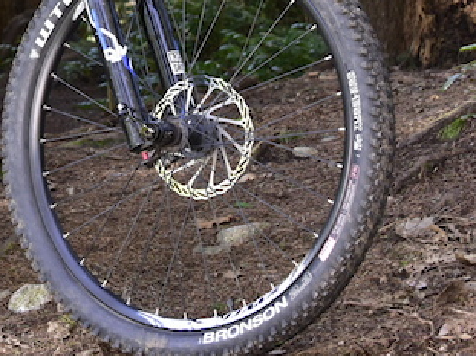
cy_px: -4
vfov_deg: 10.8
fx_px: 1869
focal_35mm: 136
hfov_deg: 14.4
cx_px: 54
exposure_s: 1/80
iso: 1600
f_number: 6.3
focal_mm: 55
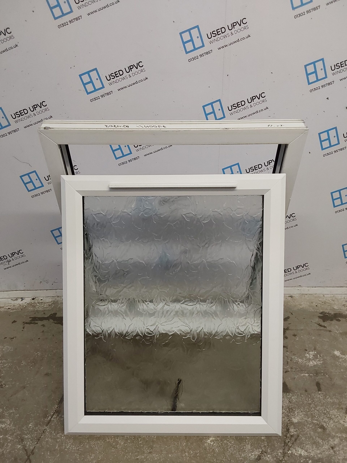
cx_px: 174
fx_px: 374
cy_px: 232
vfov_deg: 63.4
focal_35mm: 28
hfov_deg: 49.7
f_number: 1.9
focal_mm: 2.91
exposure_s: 1/100
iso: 100
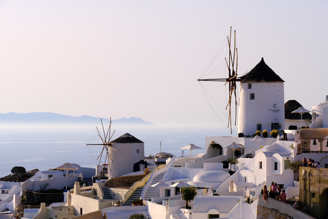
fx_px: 1275
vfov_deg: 9.8
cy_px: 110
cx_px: 164
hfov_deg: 14.7
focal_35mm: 140
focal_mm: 93.2
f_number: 13
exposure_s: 1/400
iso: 200
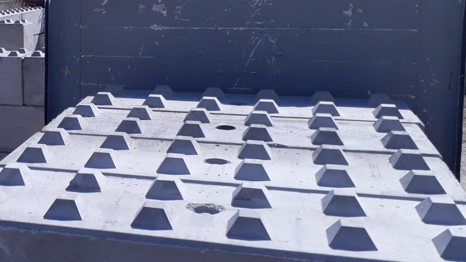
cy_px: 80
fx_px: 741
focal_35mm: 60
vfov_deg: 20.0
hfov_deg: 32.8
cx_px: 30
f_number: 1.9
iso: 40
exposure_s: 1/2519
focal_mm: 3.6
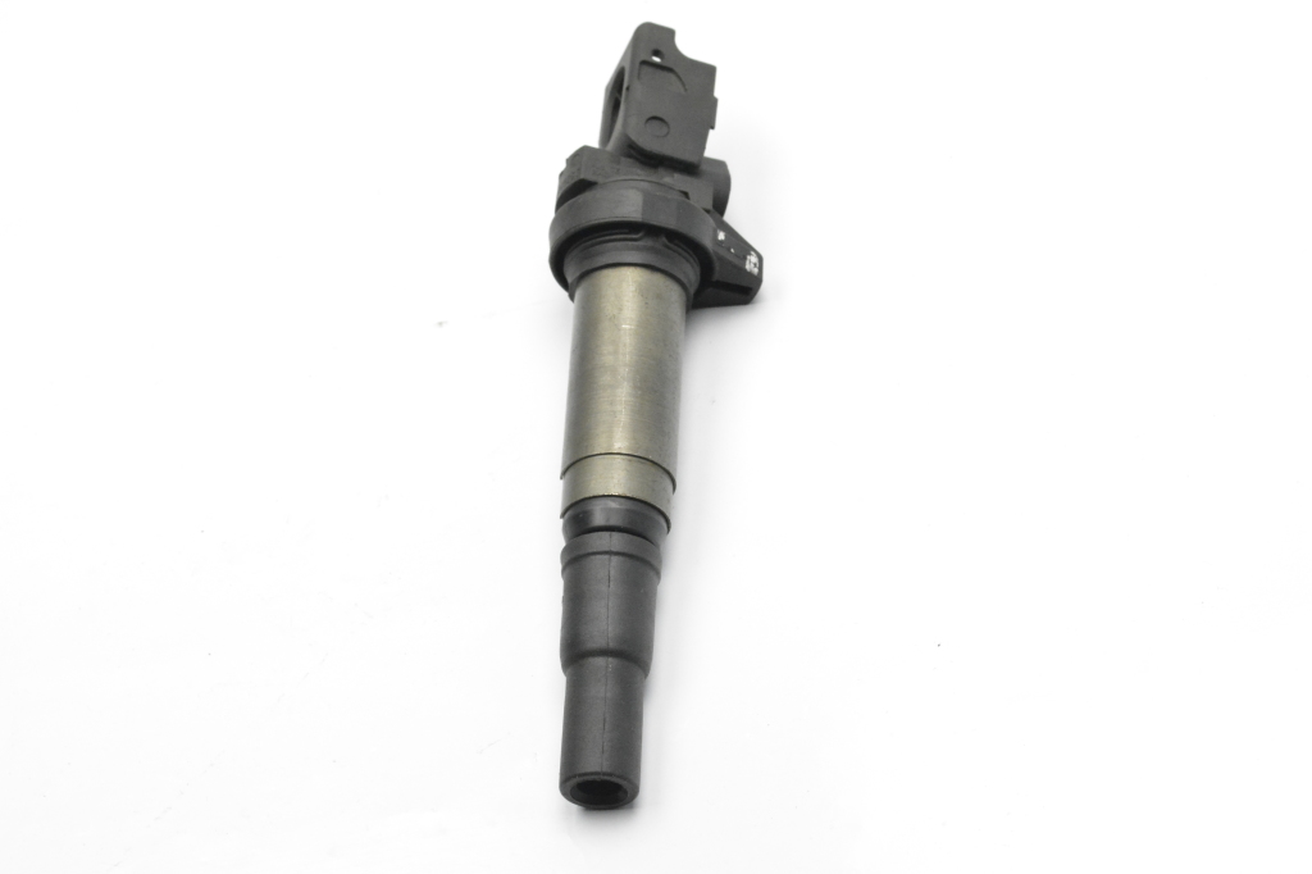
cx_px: 656
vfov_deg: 16.5
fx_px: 3006
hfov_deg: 24.6
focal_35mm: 82
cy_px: 437
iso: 6400
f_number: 13
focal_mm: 55
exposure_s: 1/320
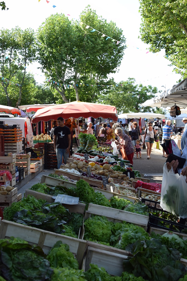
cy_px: 140
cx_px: 94
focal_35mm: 45
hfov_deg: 29.9
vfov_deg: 43.6
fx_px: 351
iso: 320
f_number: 8
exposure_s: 1/250
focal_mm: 30
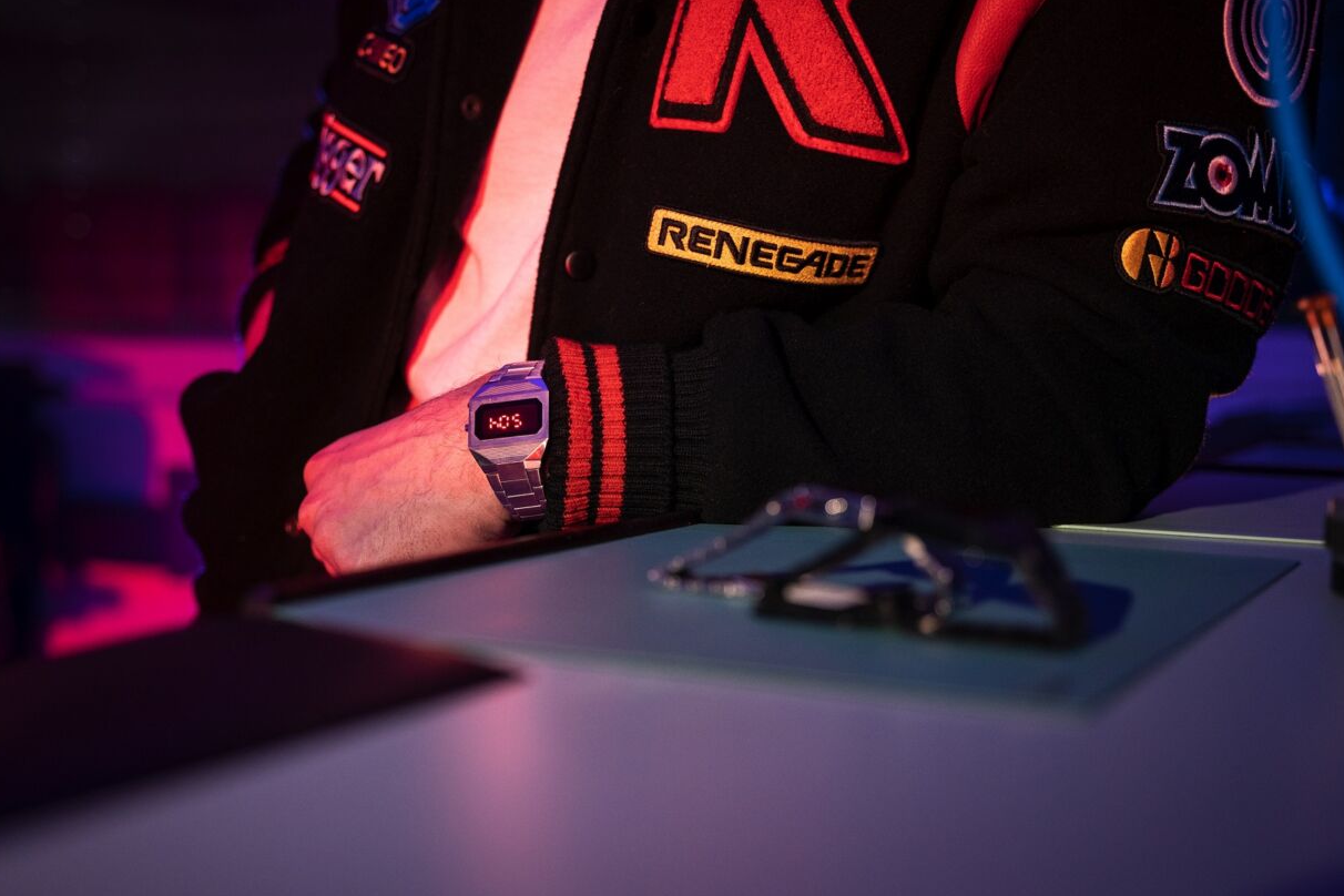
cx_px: 649
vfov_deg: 27.5
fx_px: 1829
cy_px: 481
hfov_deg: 40.3
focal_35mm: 49
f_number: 2.8
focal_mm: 45
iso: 2500
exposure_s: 1/125
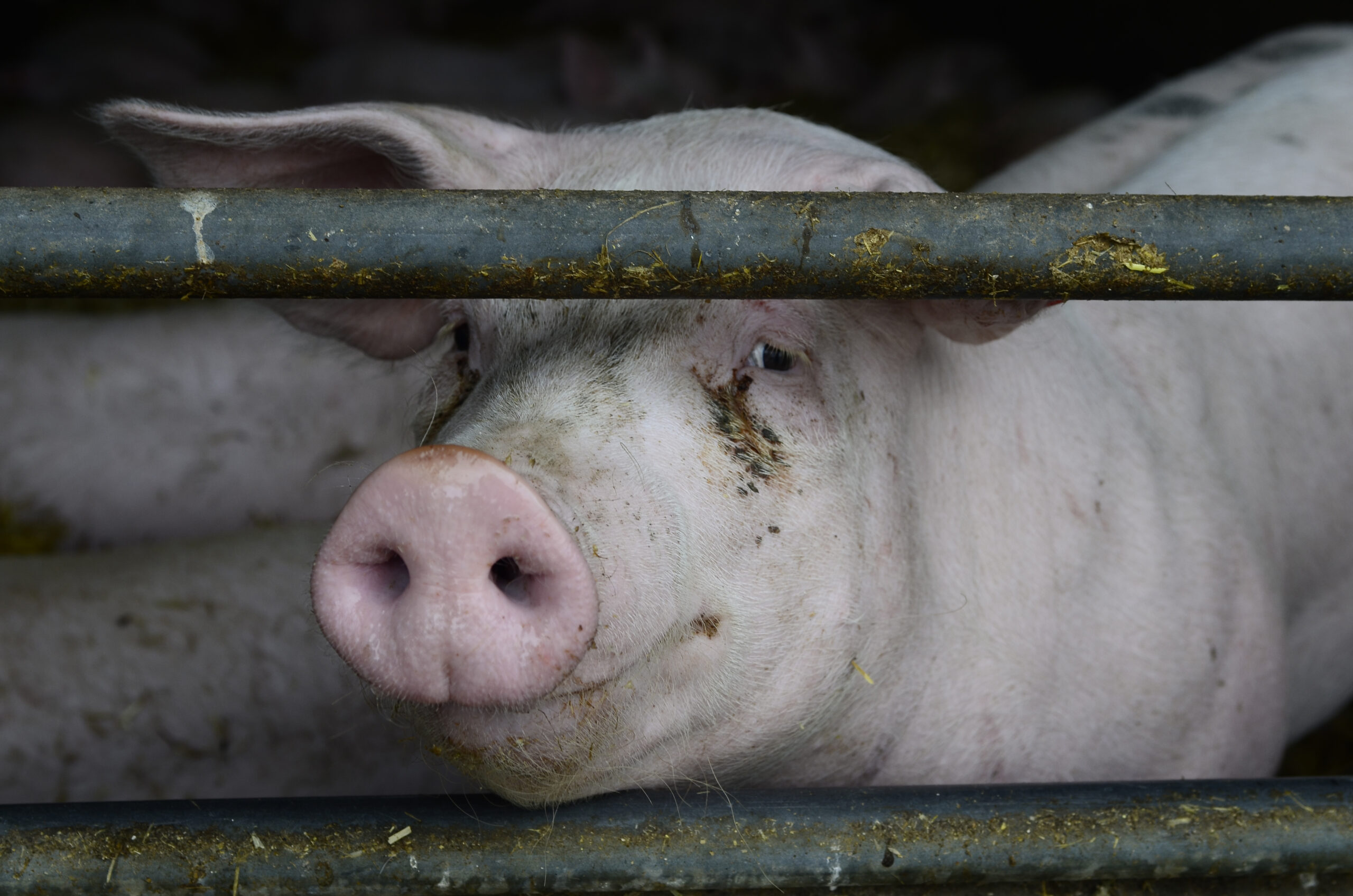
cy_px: 448
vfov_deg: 22.5
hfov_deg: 33.5
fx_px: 2250
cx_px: 676
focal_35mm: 60
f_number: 5.6
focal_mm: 40
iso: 200
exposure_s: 1/125
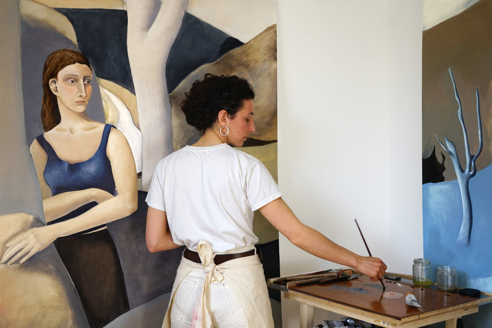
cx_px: 246
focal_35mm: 41
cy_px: 164
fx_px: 560
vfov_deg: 32.6
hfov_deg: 47.4
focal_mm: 41
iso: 160
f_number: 4.5
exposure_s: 1/60
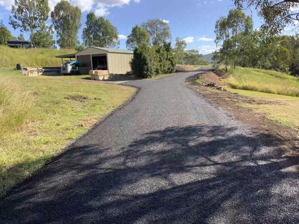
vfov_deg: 48.2
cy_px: 112
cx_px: 150
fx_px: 250
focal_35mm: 29
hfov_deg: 61.7
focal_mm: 3
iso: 16
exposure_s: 1/929
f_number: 1.8
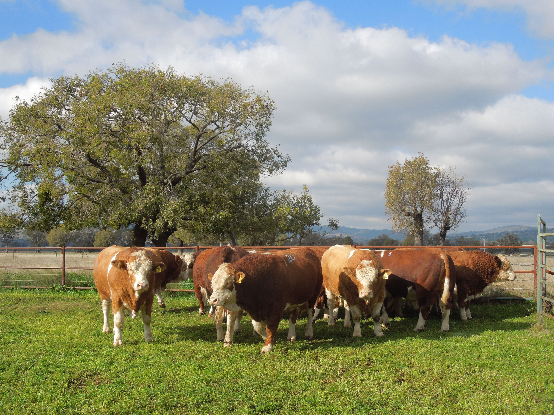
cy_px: 208
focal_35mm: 39
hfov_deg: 47.9
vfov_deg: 36.8
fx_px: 624
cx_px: 277
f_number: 3.8
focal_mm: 7
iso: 100
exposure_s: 1/640
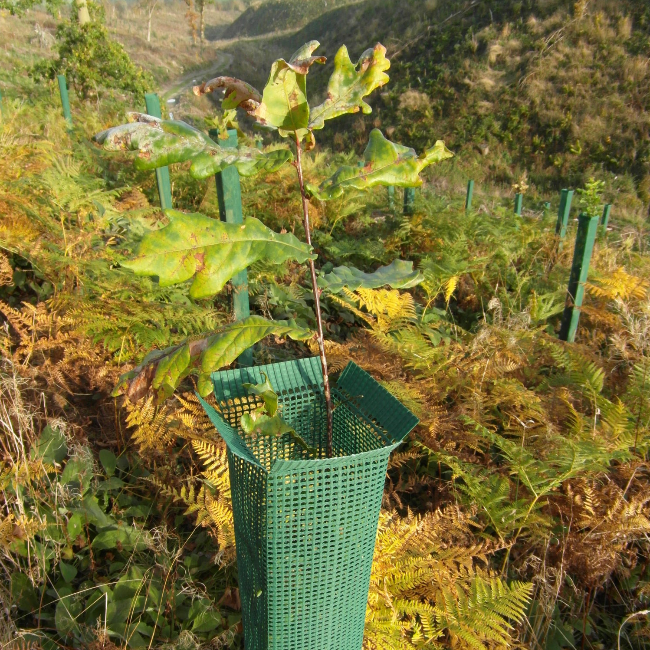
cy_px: 394
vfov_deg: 55.2
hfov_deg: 55.6
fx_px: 616
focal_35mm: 29
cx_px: 320
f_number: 4.6
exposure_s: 1/90
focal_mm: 4
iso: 80
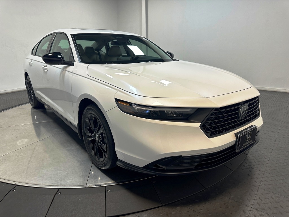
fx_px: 200
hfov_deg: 71.6
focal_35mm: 24
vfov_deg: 56.8
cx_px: 144
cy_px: 108
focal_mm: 6.86
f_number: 1.78
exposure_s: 1/60
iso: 160
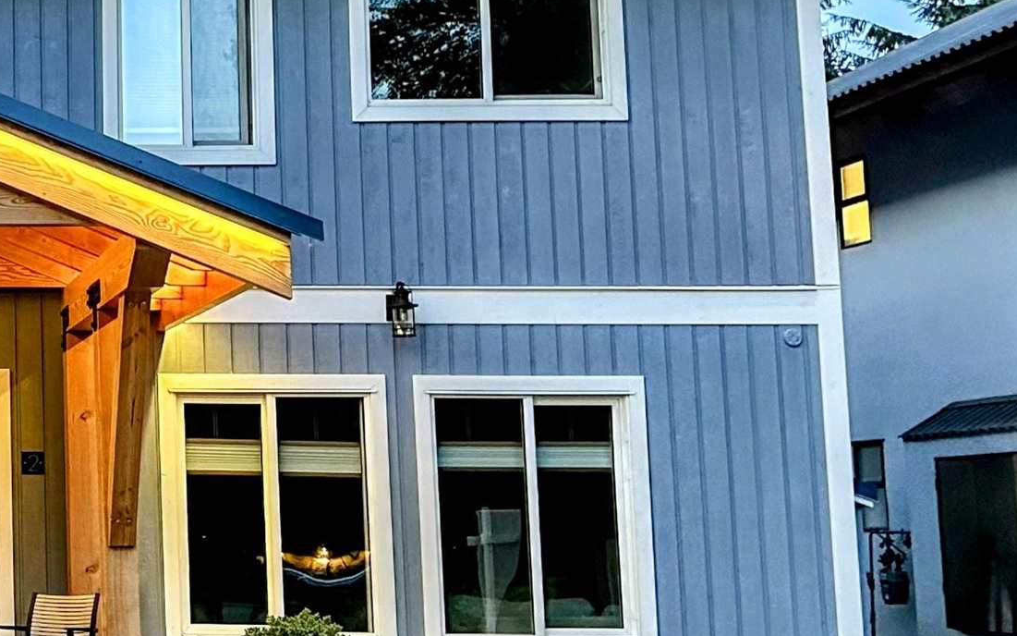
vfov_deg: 18.3
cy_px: 276
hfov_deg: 25.8
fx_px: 1968
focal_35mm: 71
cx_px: -220
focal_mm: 6.86
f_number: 1.78
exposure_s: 1/60
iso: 800
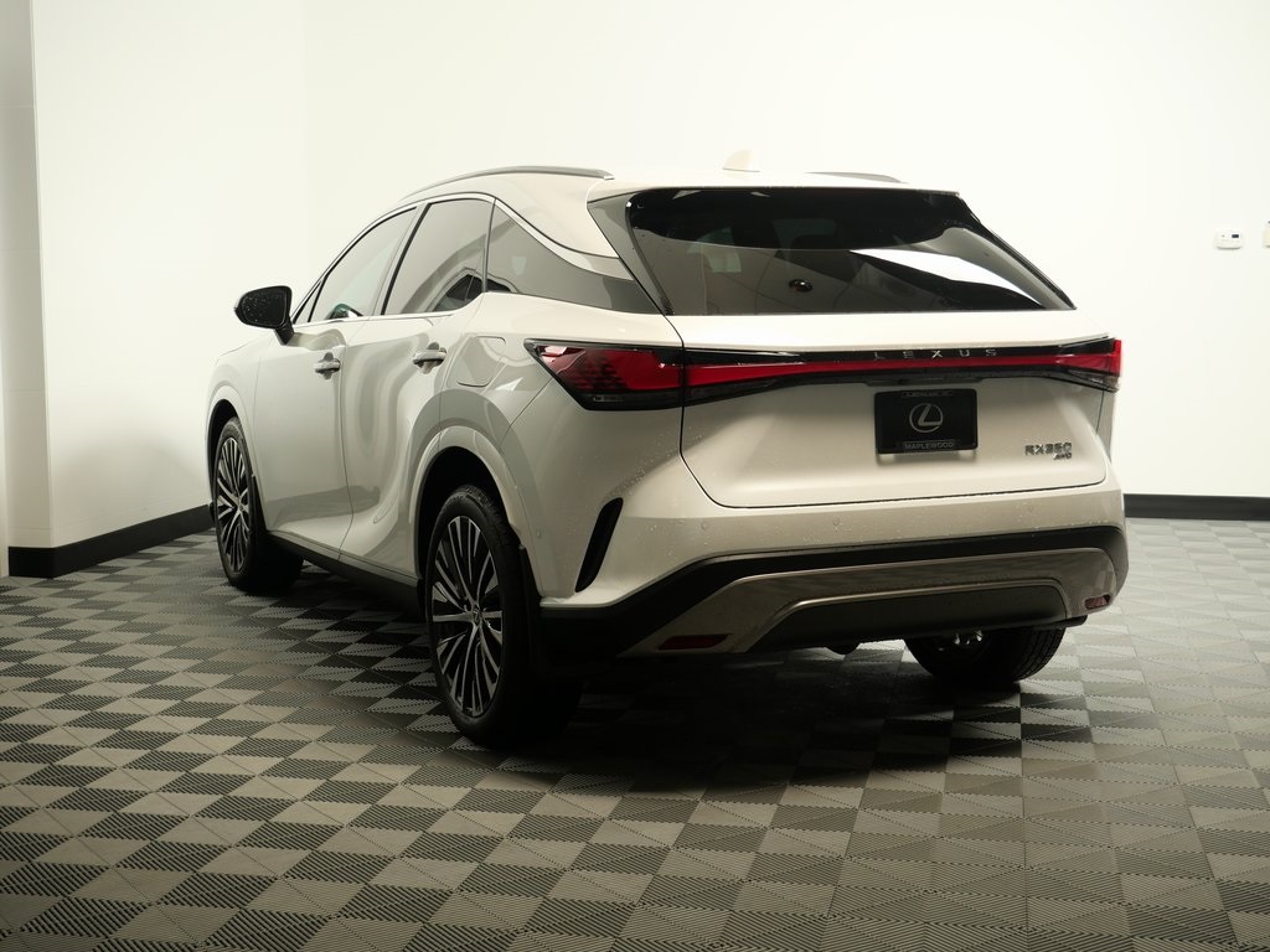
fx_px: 1614
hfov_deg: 42.9
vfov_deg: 32.9
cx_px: 635
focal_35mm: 44
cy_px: 476
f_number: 5
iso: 250
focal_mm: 22
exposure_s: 1/200
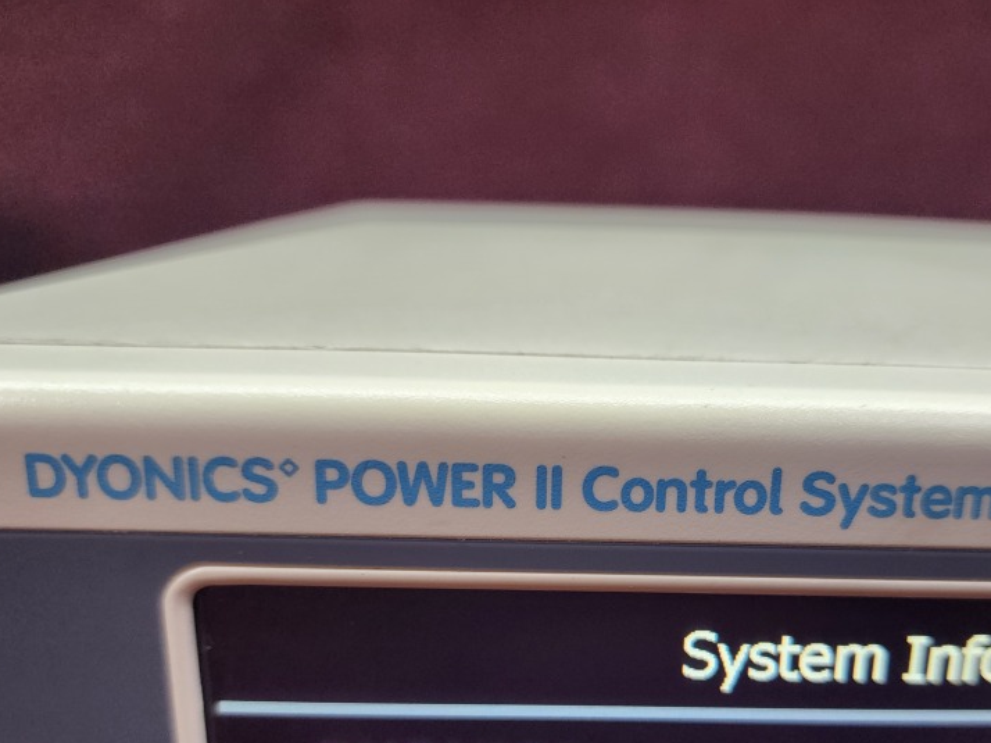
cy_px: 531
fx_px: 944
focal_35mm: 33
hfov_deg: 55.1
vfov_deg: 42.0
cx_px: 582
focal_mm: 6.4
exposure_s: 1/120
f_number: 1.8
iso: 200
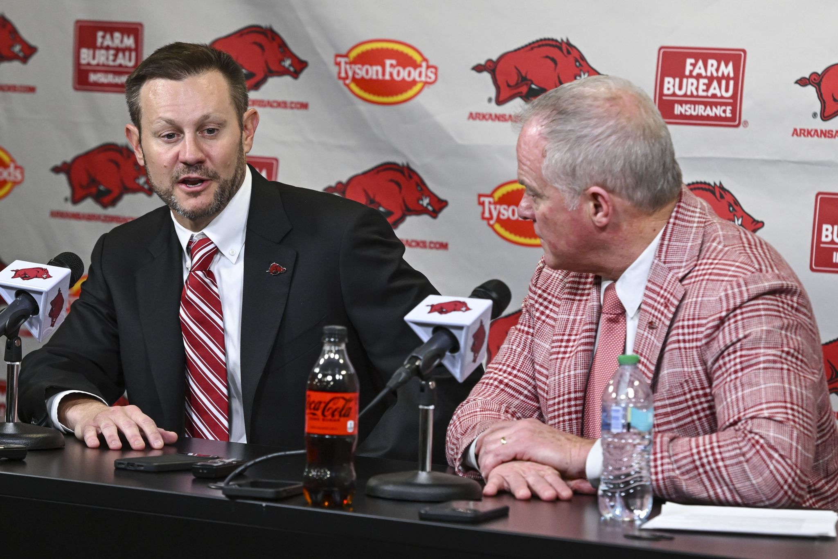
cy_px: 280
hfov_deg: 11.2
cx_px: 419
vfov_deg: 7.5
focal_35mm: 183
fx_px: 4259
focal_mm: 122
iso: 1250
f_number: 3.5
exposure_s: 1/200
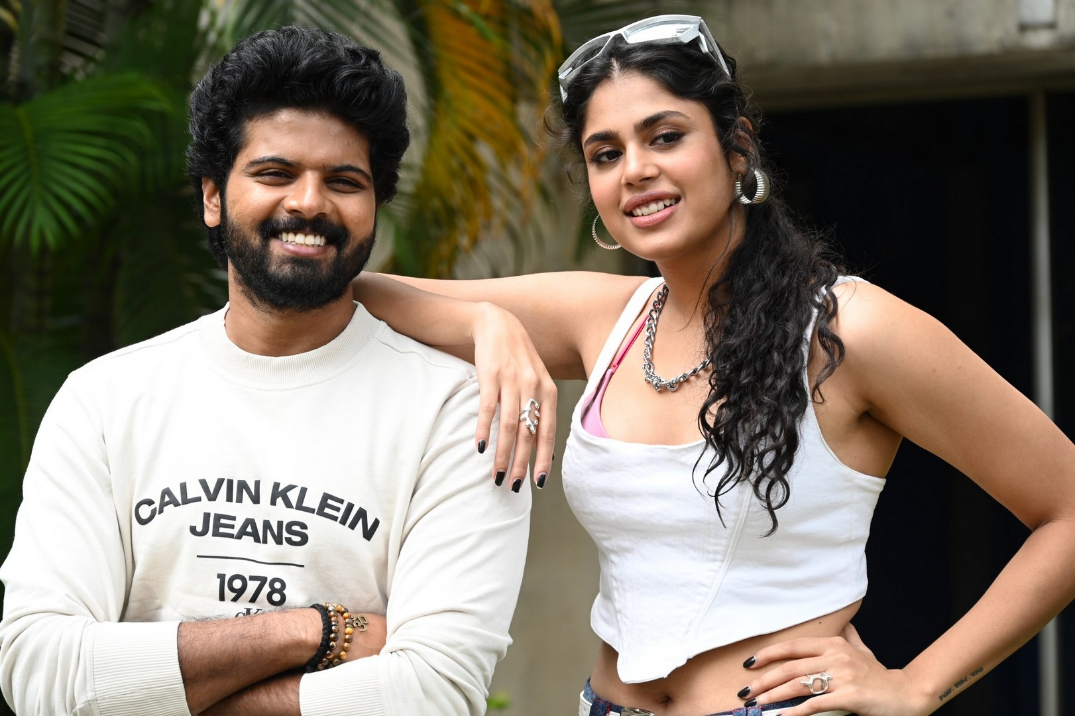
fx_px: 3582
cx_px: 538
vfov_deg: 11.4
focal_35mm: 120
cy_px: 358
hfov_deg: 17.1
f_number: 6.7
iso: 800
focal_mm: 120
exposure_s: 1/500
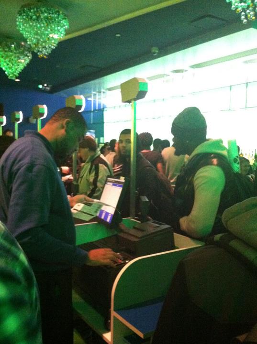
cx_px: 128
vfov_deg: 52.7
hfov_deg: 40.6
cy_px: 172
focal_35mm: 35
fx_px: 348
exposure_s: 1/15
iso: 1000
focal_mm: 3.85
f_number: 2.8
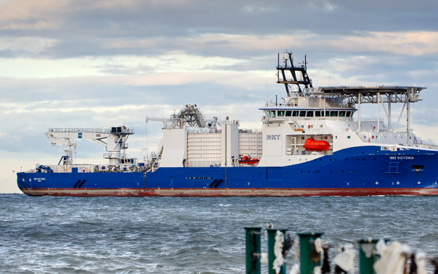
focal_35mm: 197
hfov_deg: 10.6
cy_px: 140
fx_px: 2352
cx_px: 240
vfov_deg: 6.7
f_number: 11
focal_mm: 116
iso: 320
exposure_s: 1/200
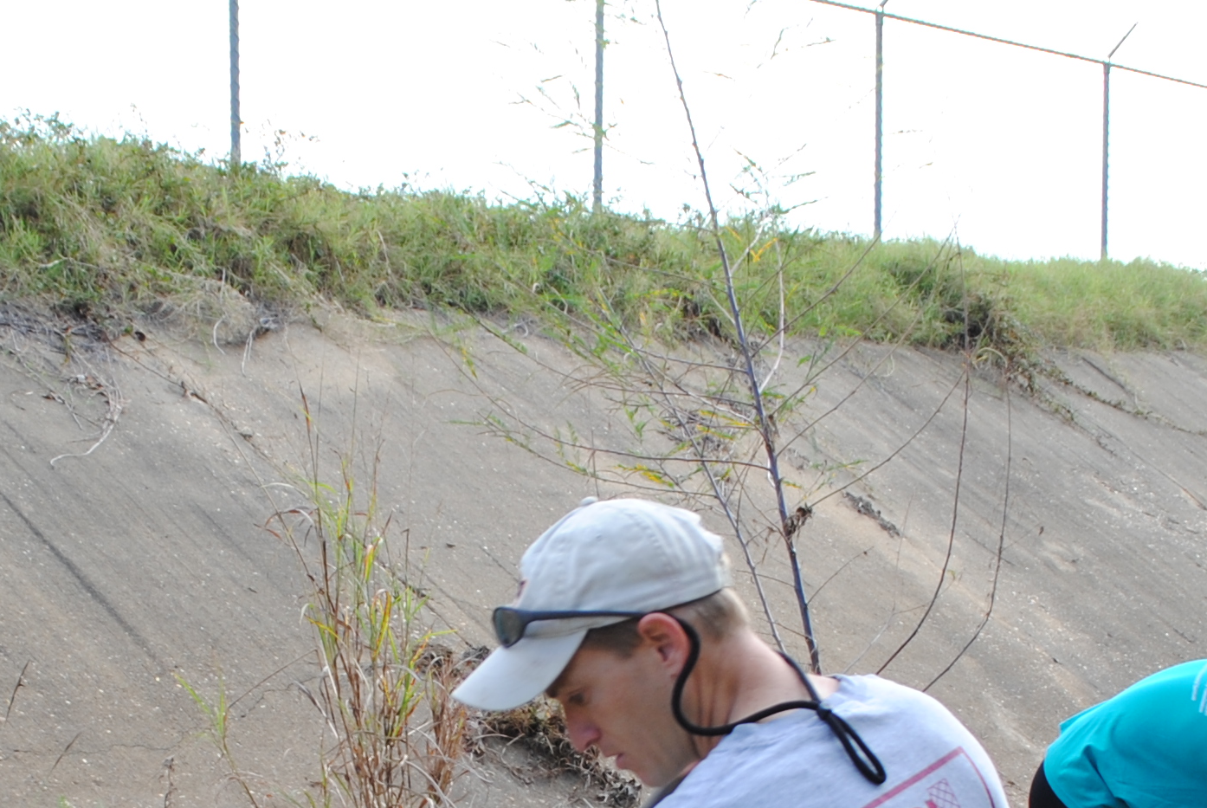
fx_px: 2517
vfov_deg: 17.8
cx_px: 449
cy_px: 794
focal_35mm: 75
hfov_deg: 26.9
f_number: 5.6
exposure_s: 1/125
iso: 100
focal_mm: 18
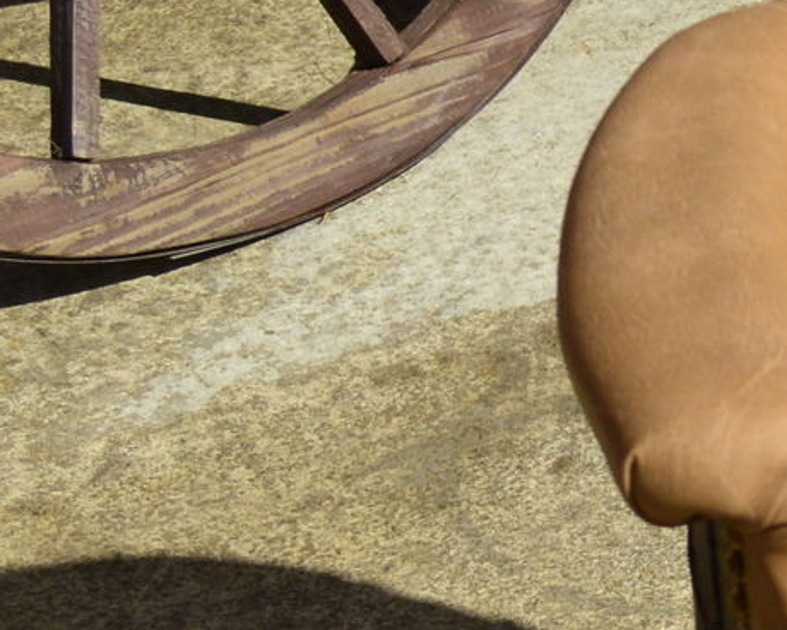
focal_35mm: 153
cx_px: 1654
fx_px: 3564
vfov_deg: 10.0
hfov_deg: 11.2
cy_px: 700
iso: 280
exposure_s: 1/3200
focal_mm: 20
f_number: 4.5
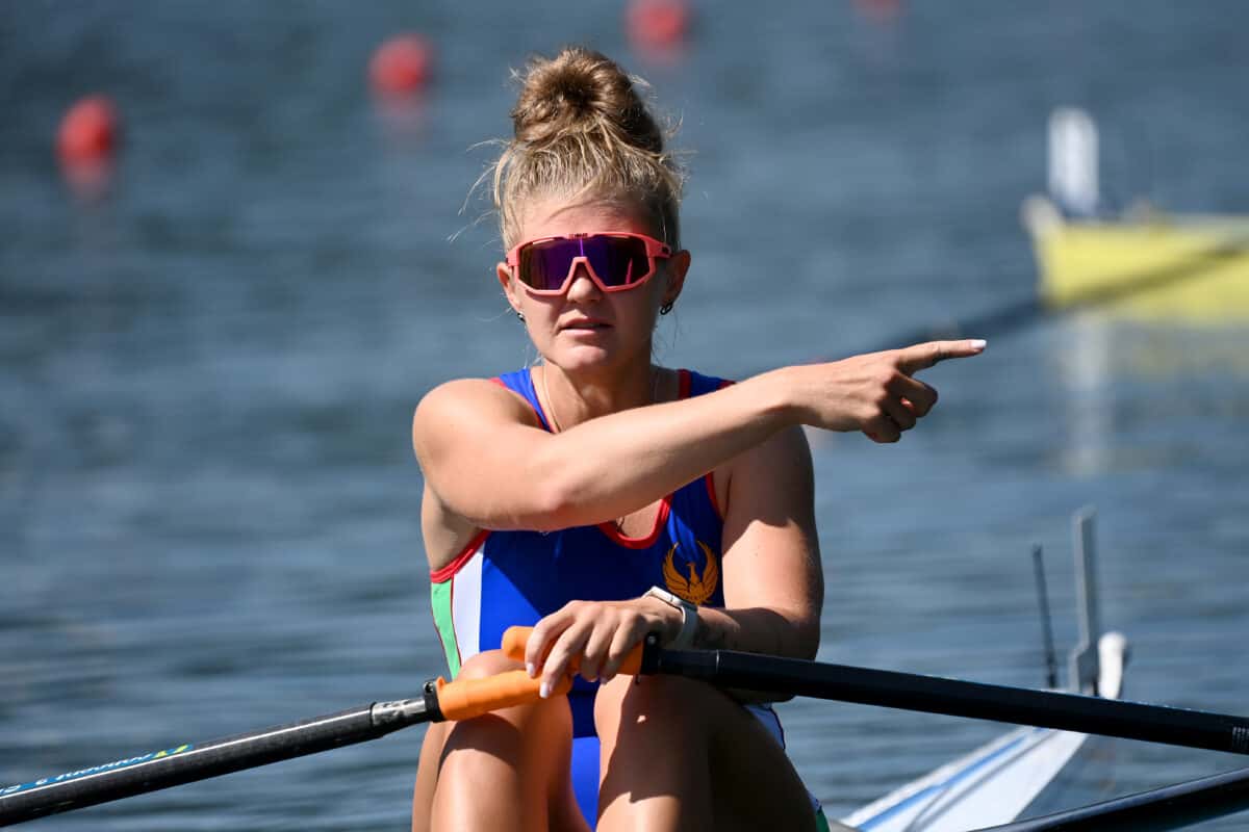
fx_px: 14571
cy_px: 416
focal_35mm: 420
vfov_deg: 3.3
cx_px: 624
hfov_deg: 4.9
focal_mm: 420
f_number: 5.6
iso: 400
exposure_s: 1/2000
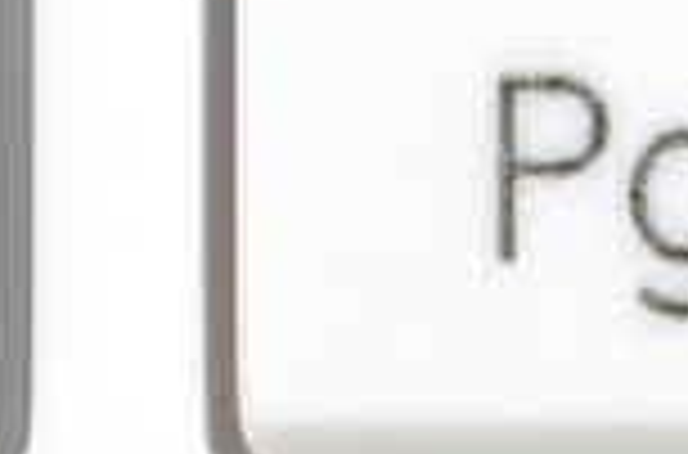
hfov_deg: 5.1
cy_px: 665
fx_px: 7659
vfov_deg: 3.4
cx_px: 1007
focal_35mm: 402
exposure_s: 1/125
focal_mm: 40
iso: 100
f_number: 8
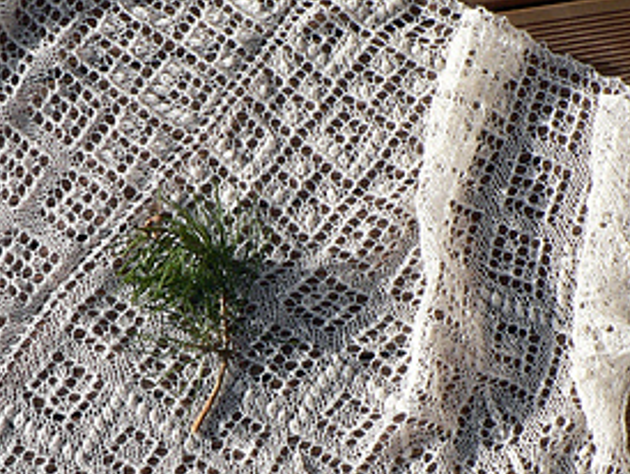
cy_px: 278
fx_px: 1530
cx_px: 195
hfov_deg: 23.1
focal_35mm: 84
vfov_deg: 17.6
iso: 80
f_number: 4.5
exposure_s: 1/400
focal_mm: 6
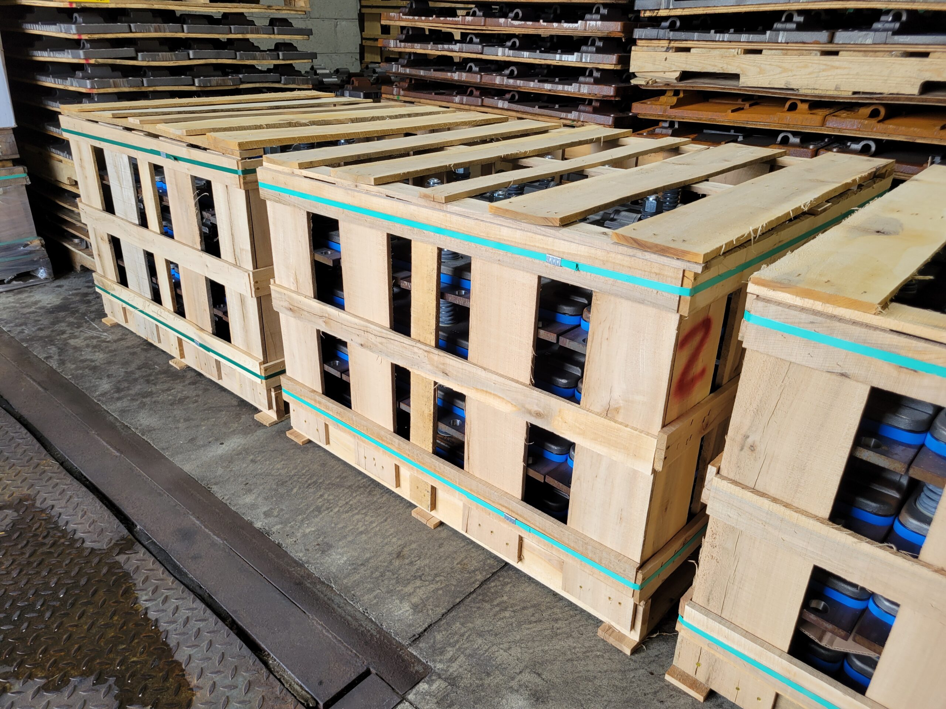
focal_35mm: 26
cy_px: 354
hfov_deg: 67.3
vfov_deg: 53.1
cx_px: 473
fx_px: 711
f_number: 1.8
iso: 50
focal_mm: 5.4
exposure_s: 1/120
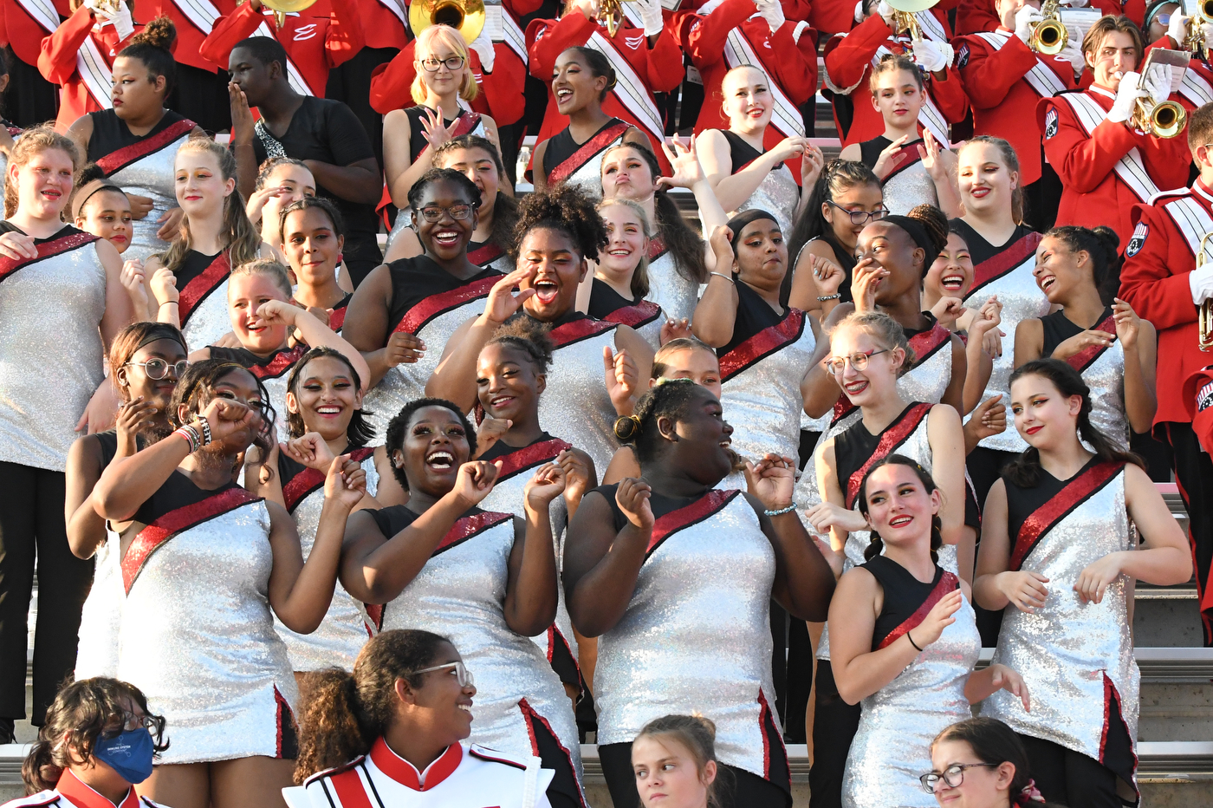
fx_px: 4715
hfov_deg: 14.7
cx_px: 606
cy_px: 404
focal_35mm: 140
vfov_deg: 9.8
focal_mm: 70
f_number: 6.3
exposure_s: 1/1600
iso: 2500
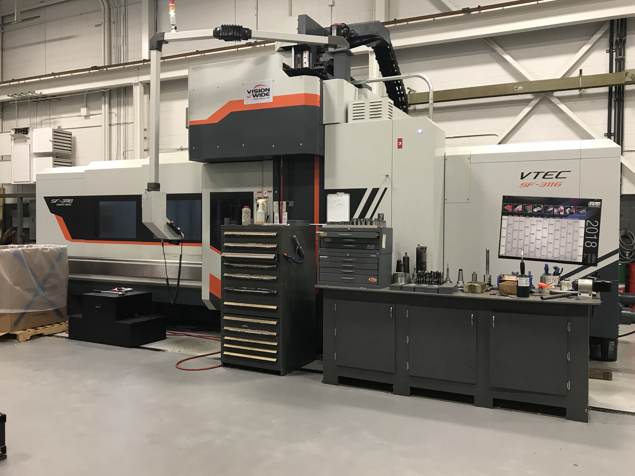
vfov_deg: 48.2
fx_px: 532
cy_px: 237
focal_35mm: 29
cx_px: 327
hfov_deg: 61.6
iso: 40
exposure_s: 1/15
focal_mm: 3.99
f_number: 1.8
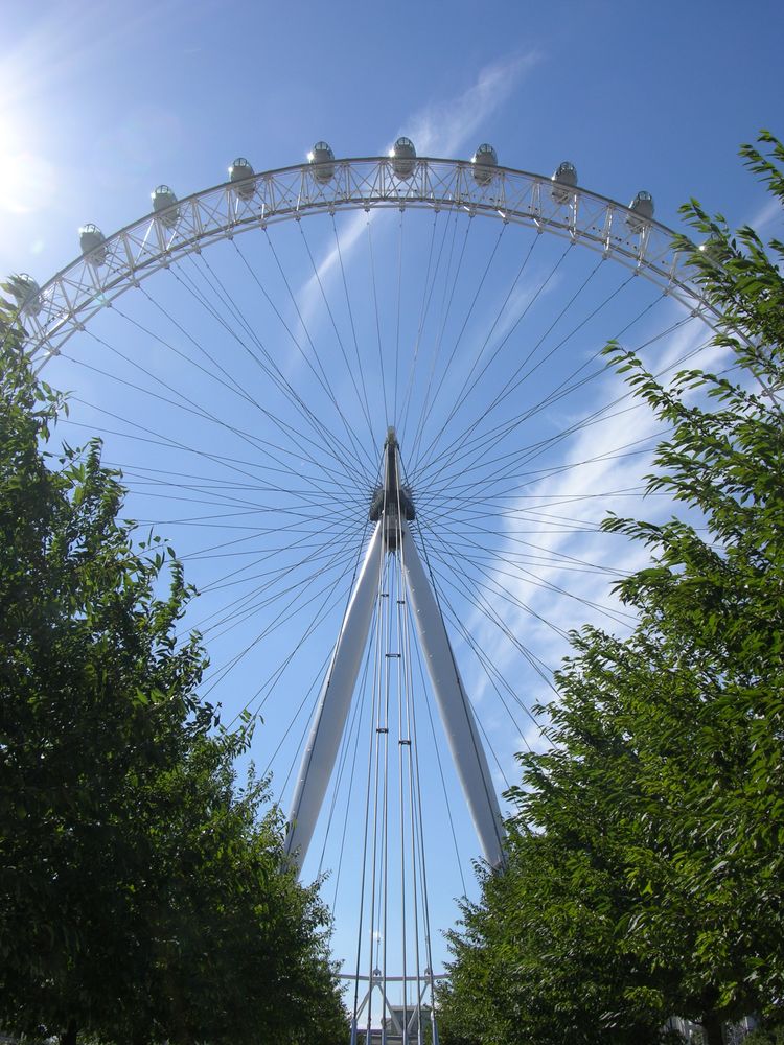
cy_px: 522
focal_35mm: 35
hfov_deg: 40.7
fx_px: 1057
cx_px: 392
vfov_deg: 52.6
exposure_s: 1/262
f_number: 7.1
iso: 50
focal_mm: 8.9
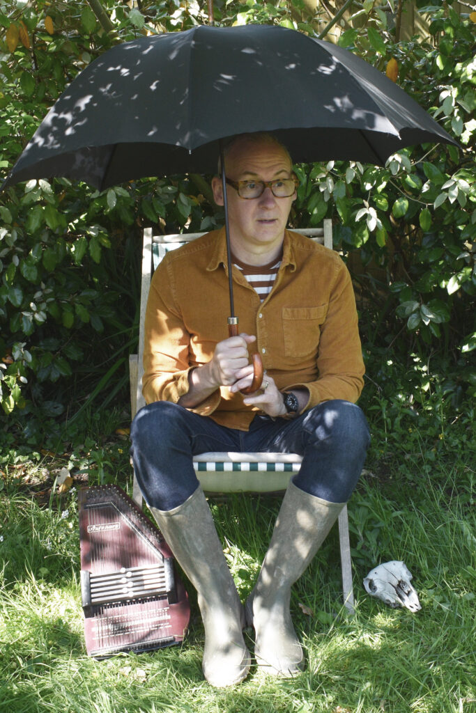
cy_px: 356
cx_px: 238
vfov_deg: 61.9
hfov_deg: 43.6
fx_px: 595
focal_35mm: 30
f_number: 5.6
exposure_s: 1/250
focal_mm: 20
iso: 360
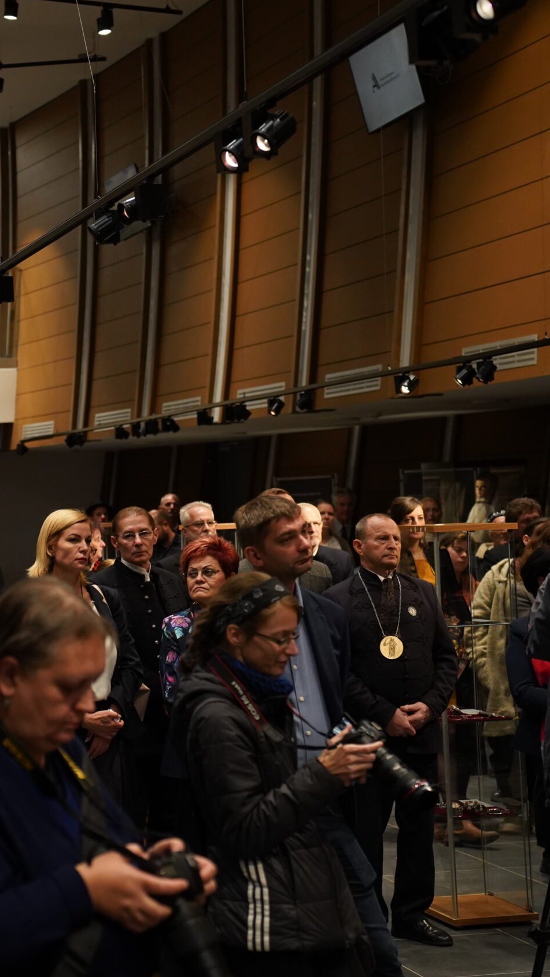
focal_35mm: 73
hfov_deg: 16.3
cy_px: 488
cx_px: 24
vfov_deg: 29.0
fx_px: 1892
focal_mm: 46
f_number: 2.8
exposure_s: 1/320
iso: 3200
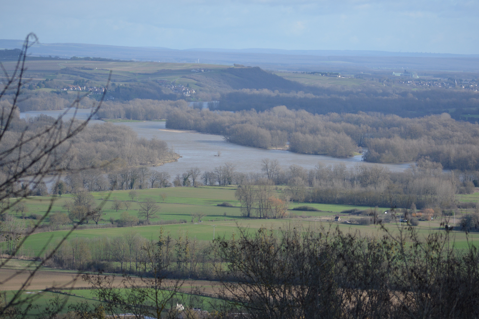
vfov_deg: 7.2
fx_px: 2549
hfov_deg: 10.7
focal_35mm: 192
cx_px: 252
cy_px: 160
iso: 400
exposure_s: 1/2000
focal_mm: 105
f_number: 4.8
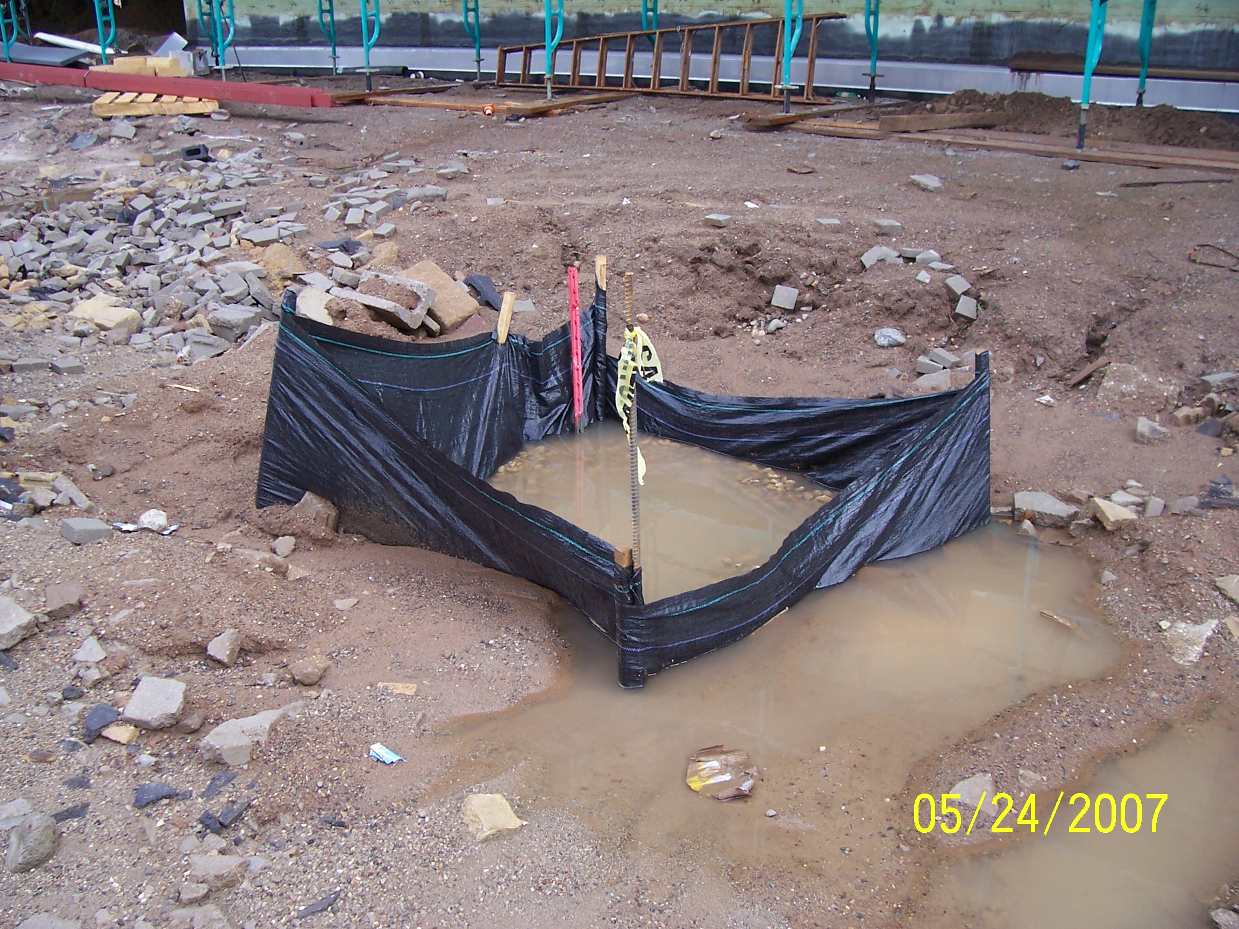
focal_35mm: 34
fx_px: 1217
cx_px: 620
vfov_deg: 41.8
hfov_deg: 54.0
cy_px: 464
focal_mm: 5.6
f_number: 2.7
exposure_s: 1/350
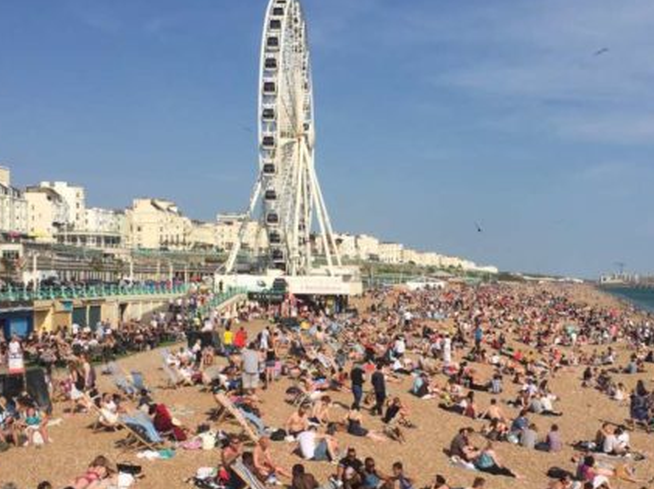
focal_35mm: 48
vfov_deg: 30.0
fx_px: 906
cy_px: 326
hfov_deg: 39.6
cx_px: 368
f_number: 2.2
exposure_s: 1/3597
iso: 32
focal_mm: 4.15
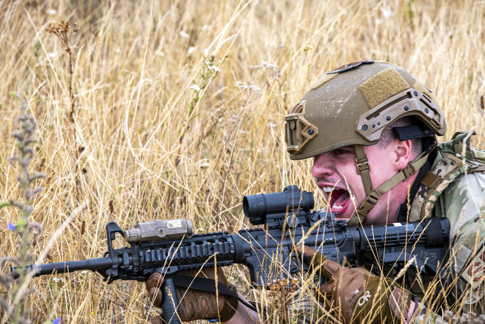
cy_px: 162
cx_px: 242
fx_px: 2694
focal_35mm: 200
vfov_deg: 6.9
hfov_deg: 10.3
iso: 200
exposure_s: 1/100
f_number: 10
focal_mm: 200
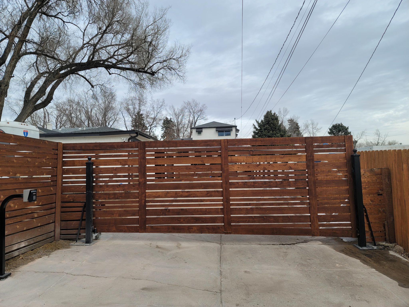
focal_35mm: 25
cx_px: 204
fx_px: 295
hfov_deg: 69.4
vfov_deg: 54.9
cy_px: 154
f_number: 1.8
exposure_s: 1/355
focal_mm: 7
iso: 20
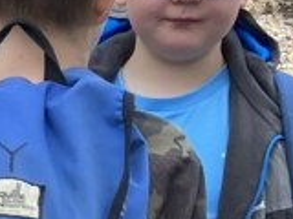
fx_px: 1778
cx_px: -604
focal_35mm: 210
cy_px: 314
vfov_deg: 7.0
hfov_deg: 8.0
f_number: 1.8
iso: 32
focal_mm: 3.99
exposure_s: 1/374
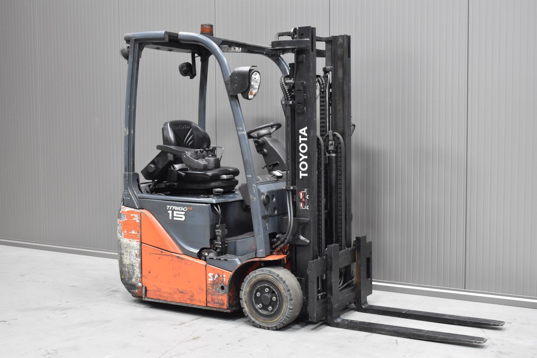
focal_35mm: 48
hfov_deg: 41.1
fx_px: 716
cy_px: 179
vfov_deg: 28.1
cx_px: 268
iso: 1600
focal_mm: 32
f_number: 5.6
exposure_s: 1/25
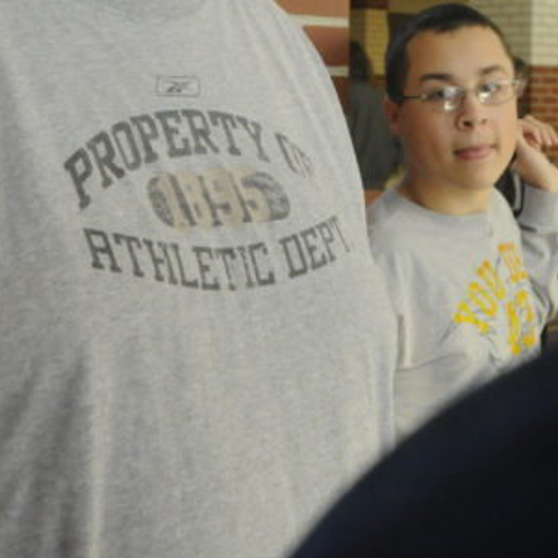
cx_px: 226
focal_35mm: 104
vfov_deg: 16.6
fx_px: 1897
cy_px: 126
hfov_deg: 16.7
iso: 1600
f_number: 4.5
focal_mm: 24
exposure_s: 1/320
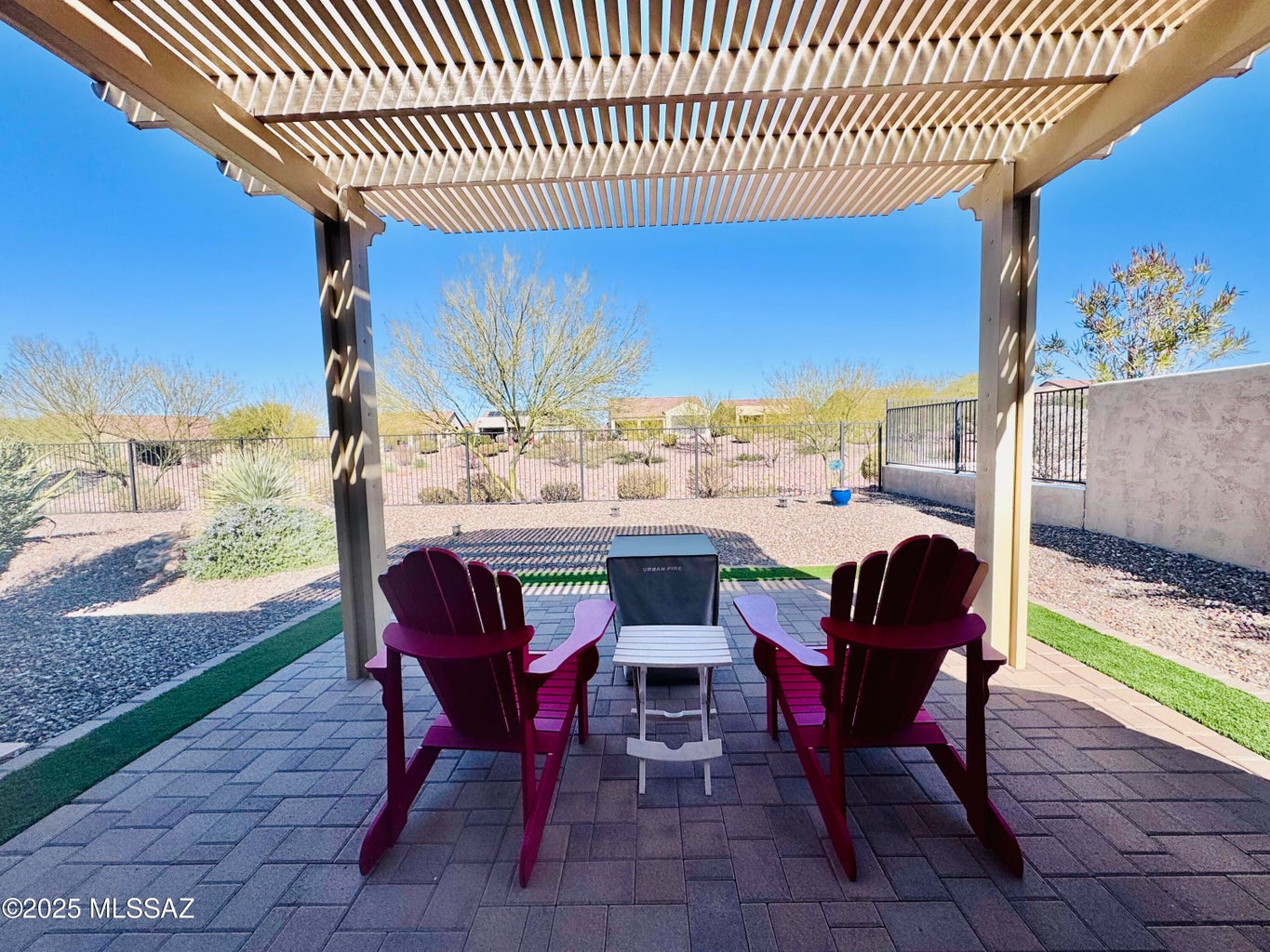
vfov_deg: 85.7
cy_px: 476
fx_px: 514
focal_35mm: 14
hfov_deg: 102.1
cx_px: 635
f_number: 2.2
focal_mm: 2.22
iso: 50
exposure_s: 1/1748
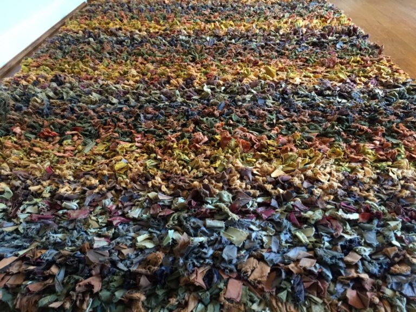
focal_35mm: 29
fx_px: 349
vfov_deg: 48.2
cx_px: 208
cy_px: 156
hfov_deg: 61.7
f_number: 2.2
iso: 160
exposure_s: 1/30
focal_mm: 4.15
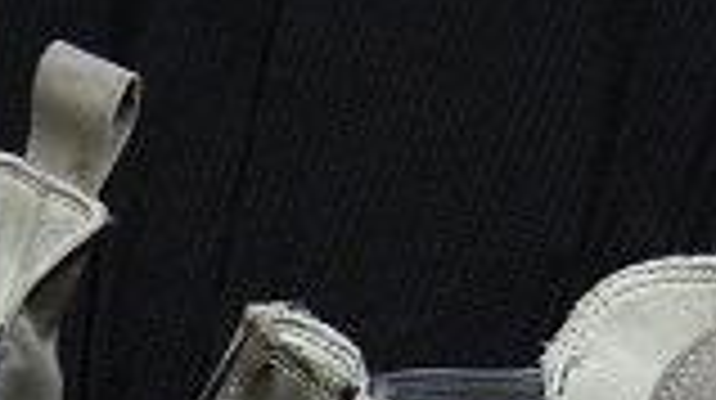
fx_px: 2693
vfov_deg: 8.1
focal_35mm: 142
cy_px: 775
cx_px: 45
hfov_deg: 14.9
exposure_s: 1/10
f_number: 3.7
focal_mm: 7.1
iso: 400
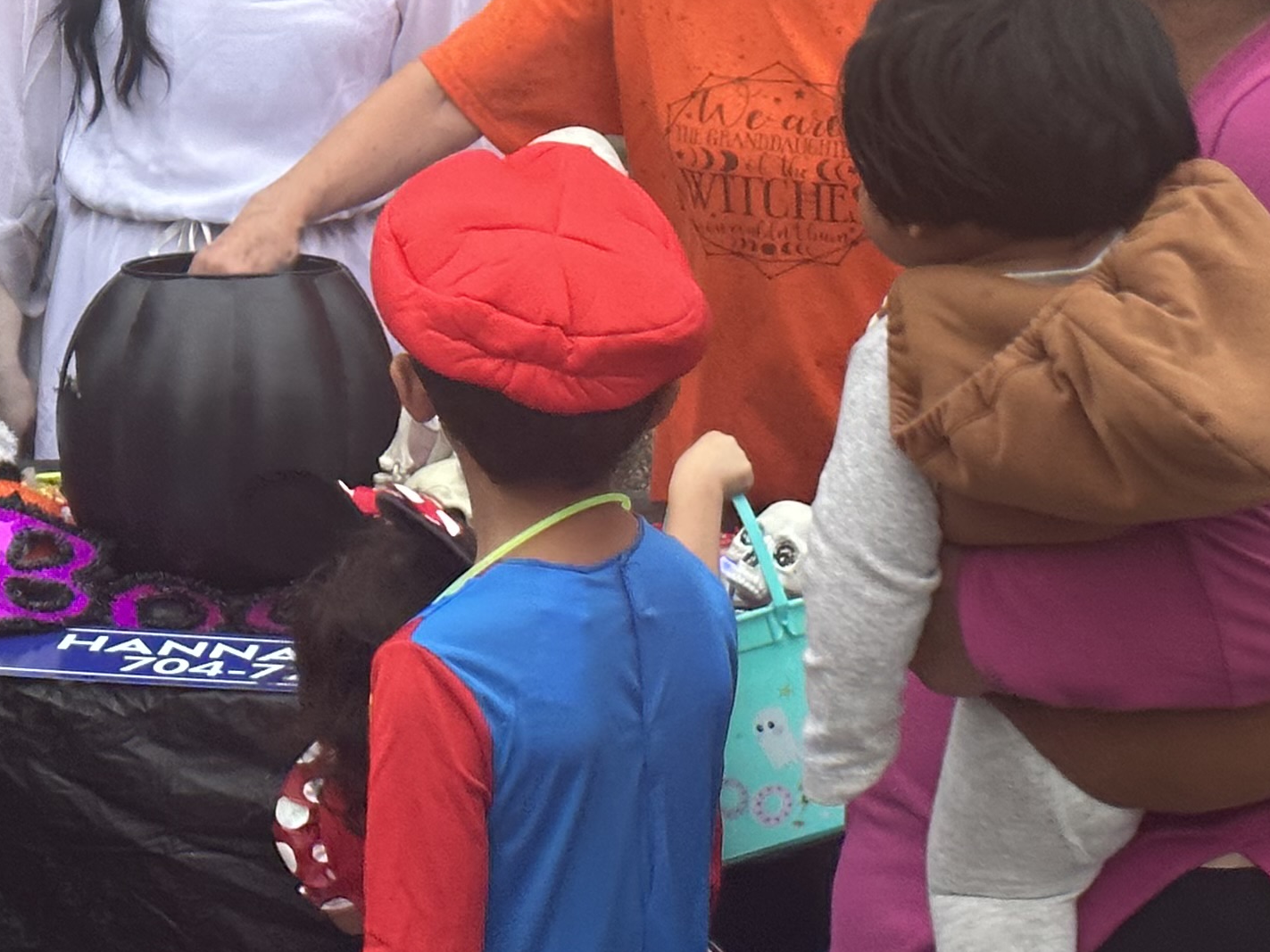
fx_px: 4989
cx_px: 179
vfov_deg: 10.8
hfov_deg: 14.4
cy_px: -100
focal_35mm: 136
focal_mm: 6.86
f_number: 1.78
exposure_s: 1/121
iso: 64
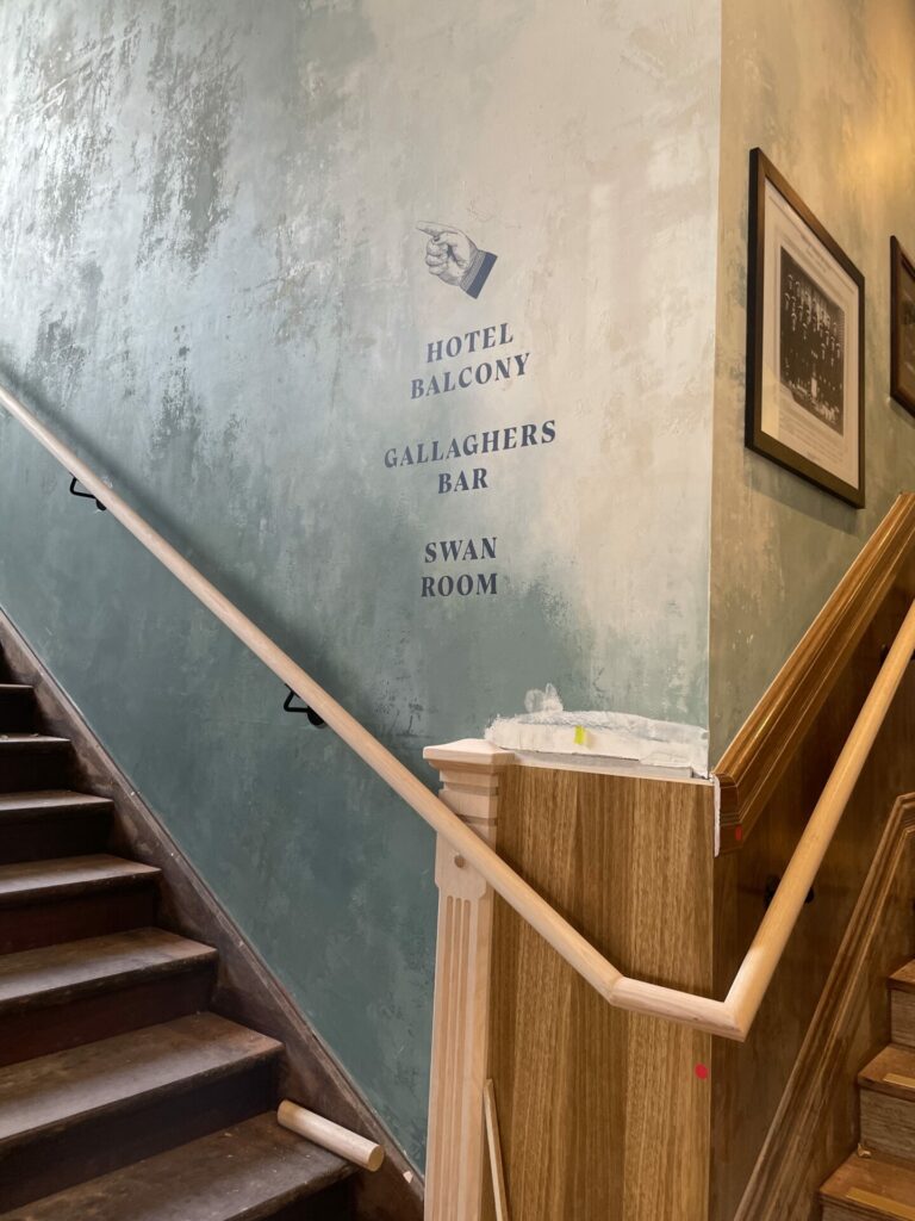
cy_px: 610
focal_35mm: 26
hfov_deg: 53.1
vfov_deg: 67.3
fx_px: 916
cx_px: 458
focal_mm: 4.2
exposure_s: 1/100
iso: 125
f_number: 1.6
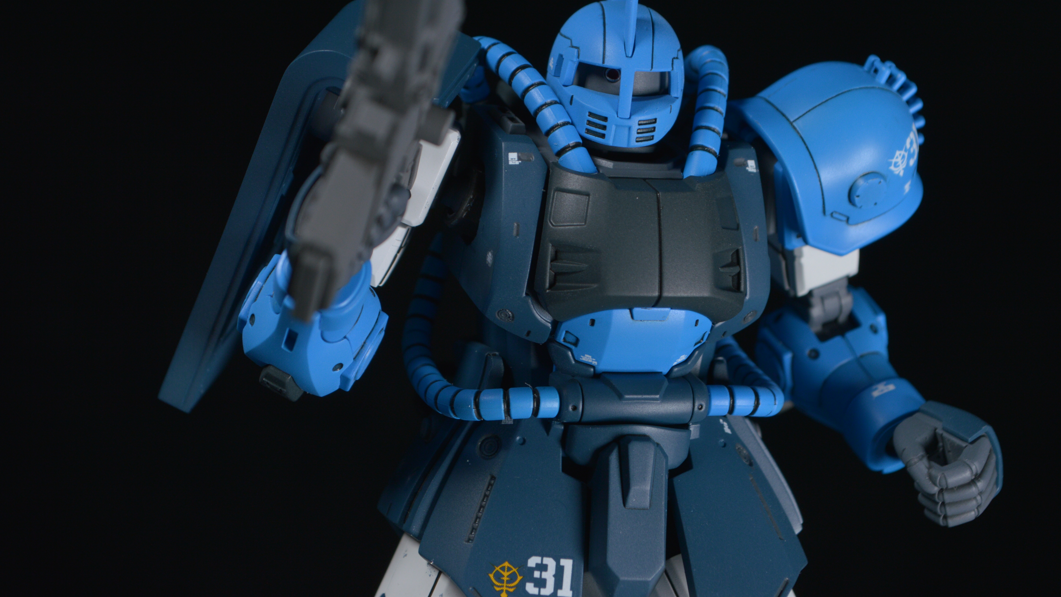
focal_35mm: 95
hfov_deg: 22.6
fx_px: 2661
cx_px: 537
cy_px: 225
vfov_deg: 12.8
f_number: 8
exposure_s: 1/6
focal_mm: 55
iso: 200
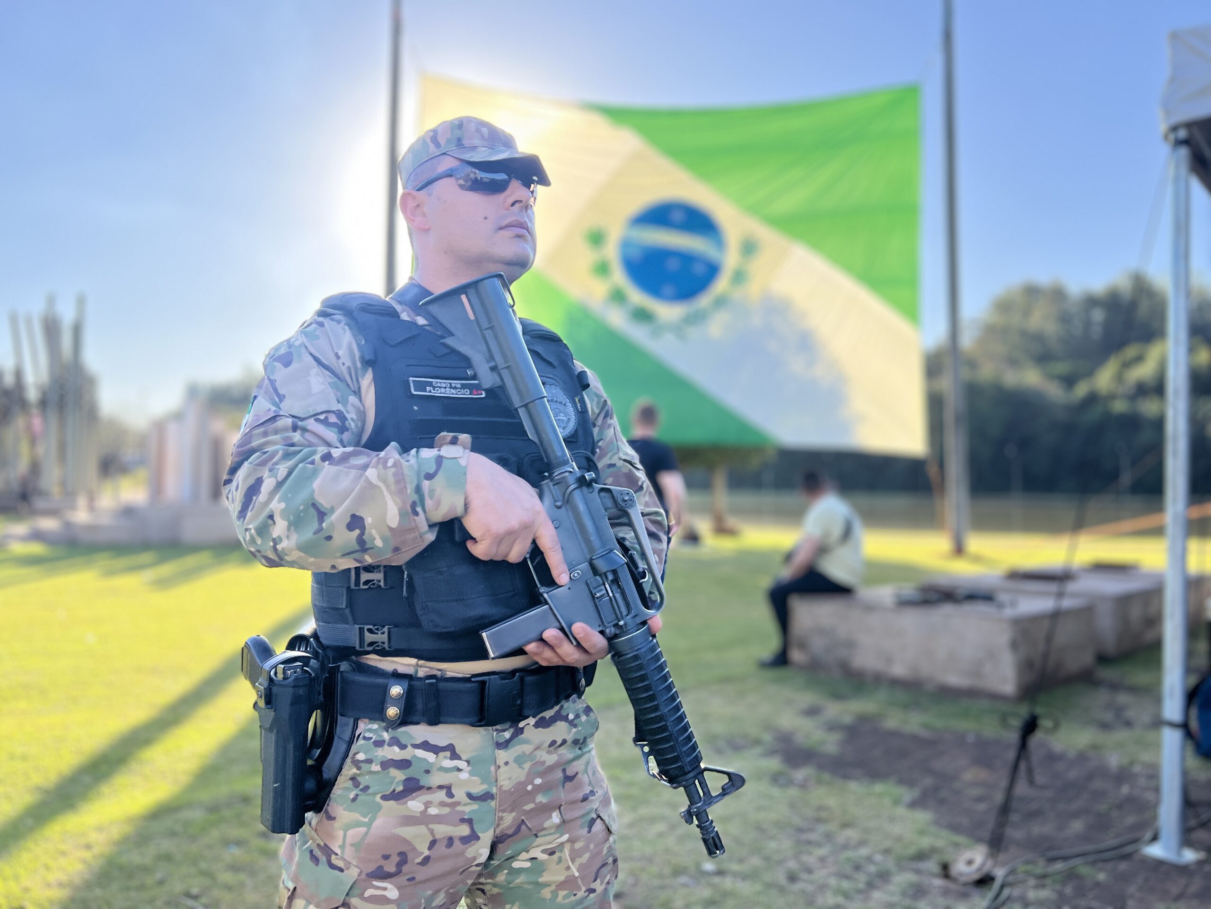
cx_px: 606
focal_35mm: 26
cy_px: 454
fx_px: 910
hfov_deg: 67.3
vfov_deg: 53.1
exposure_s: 1/1553
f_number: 1.5
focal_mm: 5.7
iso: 50
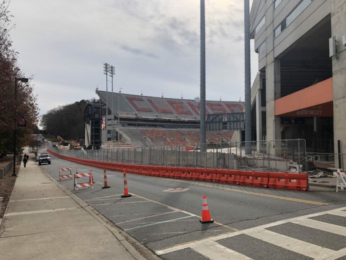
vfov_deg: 49.7
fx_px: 280
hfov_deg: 63.4
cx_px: 173
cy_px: 130
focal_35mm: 28
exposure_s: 1/2404
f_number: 1.8
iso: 20
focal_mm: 3.99
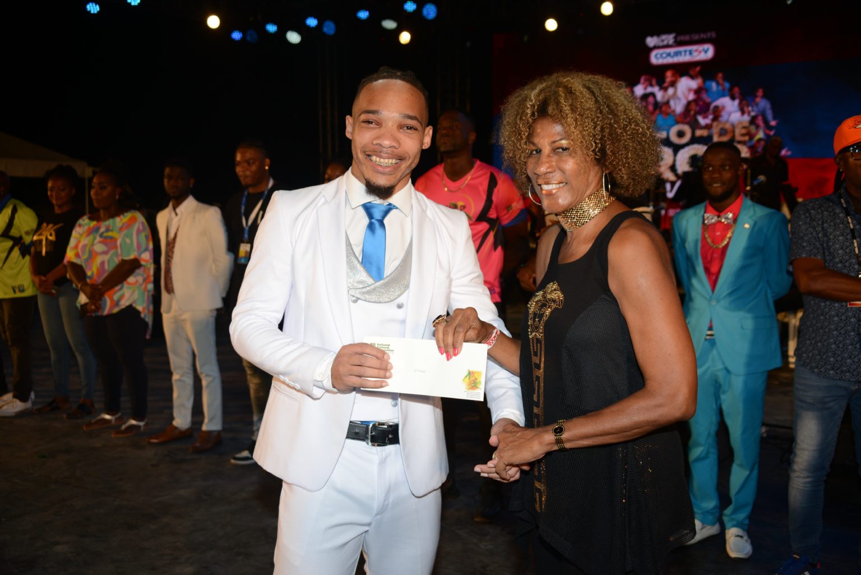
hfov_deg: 48.4
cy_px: 288
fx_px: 957
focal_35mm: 40
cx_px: 430
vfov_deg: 33.4
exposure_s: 1/250
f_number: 5
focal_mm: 40
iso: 400
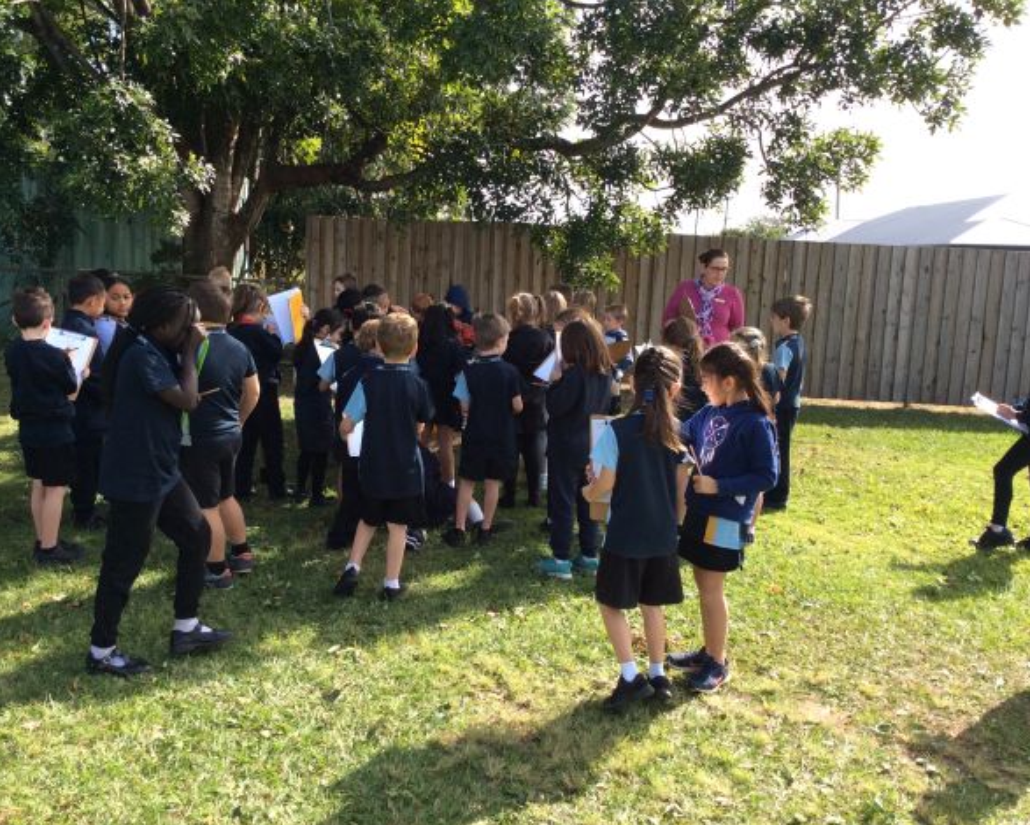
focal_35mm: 34
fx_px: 1037
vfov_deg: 43.4
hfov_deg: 52.8
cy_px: 418
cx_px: 470
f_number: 2.4
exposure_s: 1/454
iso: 32
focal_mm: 3.3
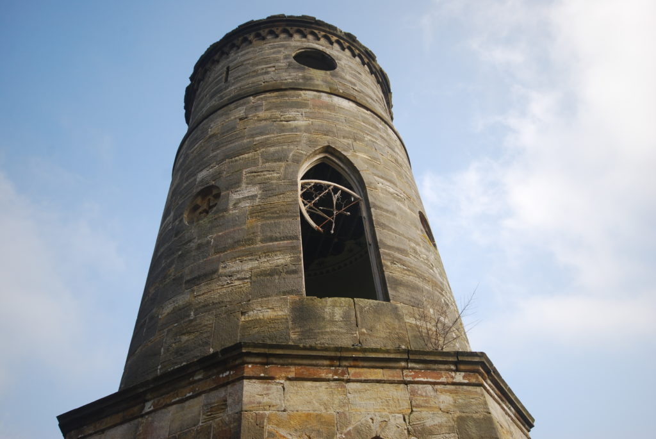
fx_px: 438
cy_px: 220
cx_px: 328
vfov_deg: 53.2
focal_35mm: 24
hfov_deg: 73.7
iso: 200
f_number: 5.6
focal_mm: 16
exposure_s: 1/125
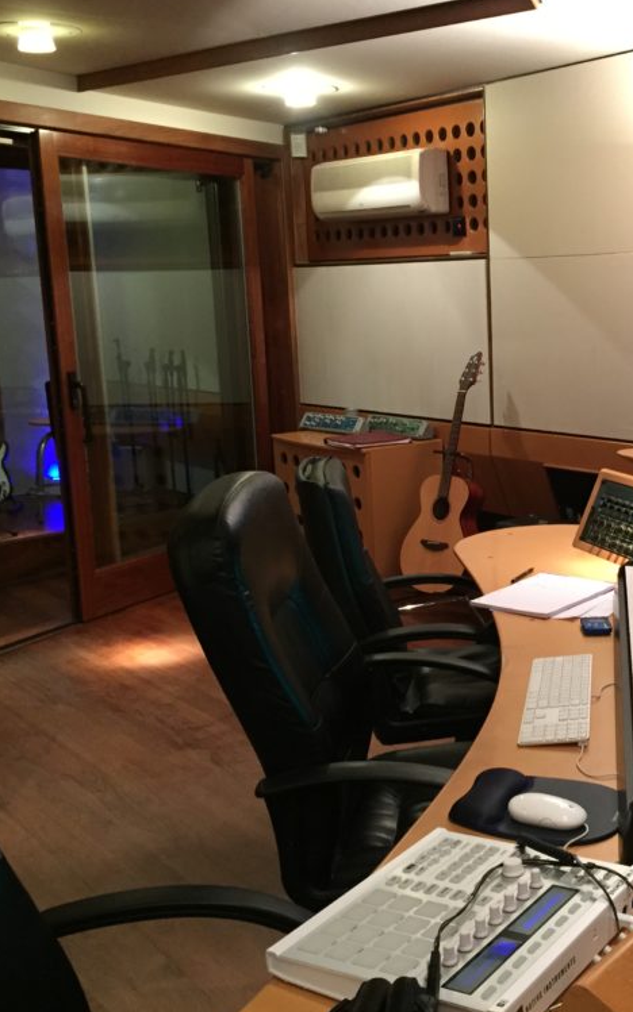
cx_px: 515
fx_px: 1160
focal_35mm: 42
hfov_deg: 29.8
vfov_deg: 47.2
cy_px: 504
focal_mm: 4.15
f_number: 2.2
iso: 200
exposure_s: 1/30
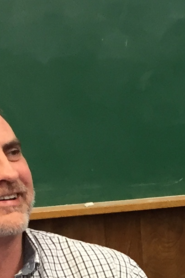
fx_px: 1249
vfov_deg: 12.1
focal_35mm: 162
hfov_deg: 7.8
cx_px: 456
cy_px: 414
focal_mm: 4.15
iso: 80
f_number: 2.2
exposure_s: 1/30
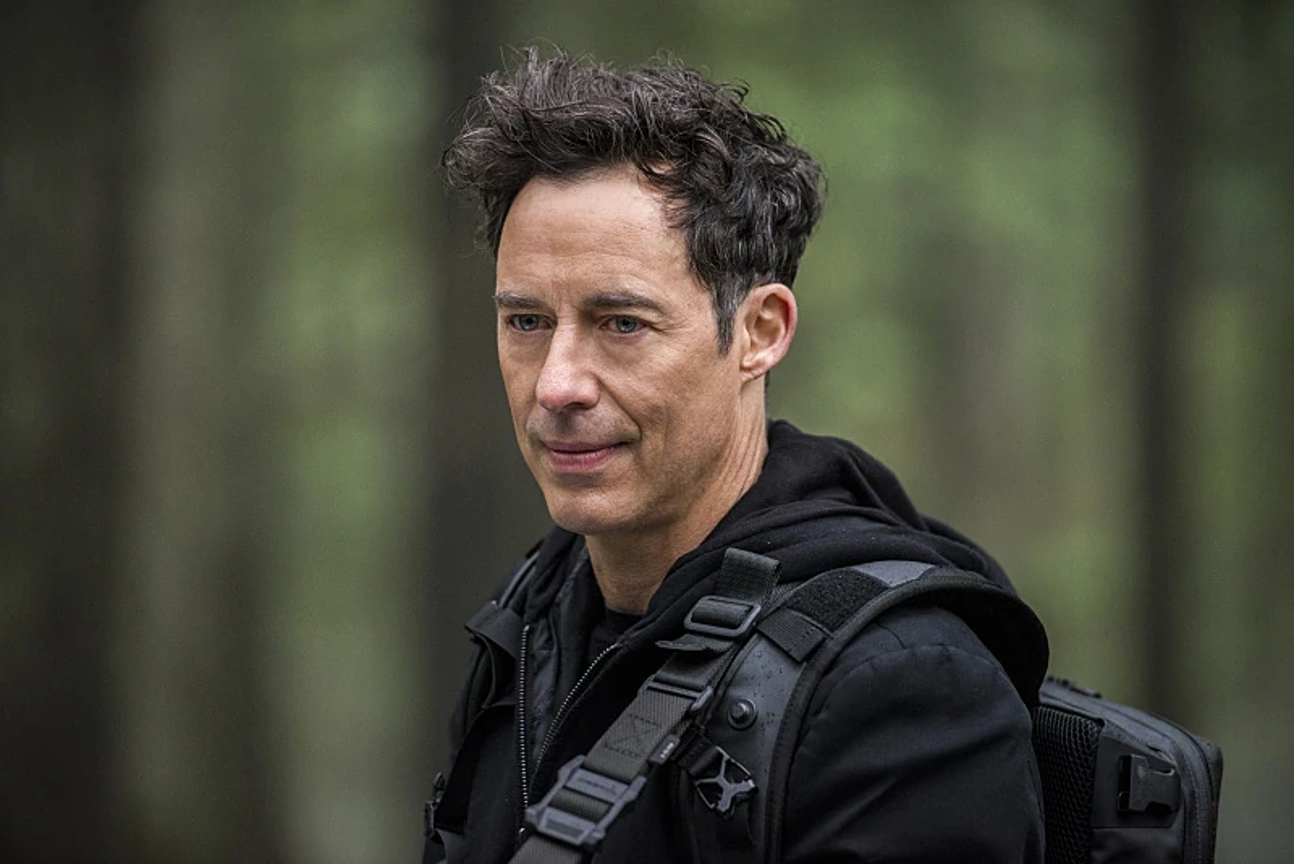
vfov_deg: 7.0
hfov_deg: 10.5
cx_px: 647
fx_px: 7011
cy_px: 432
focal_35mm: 195
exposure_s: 1/125
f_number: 2.8
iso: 1600
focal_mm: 195
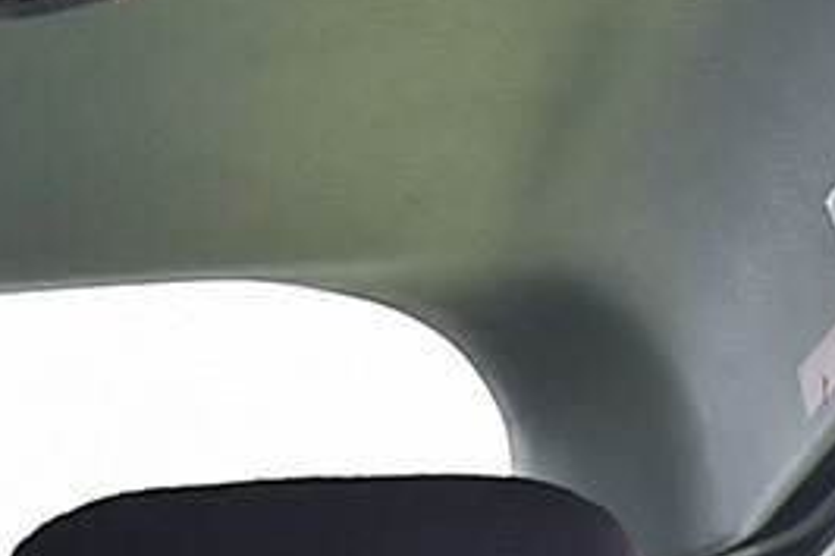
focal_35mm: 122
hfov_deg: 12.1
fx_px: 2828
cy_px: 1260
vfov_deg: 10.0
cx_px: -1375
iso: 800
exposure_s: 1/320
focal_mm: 18
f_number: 4
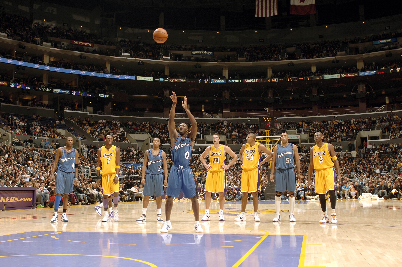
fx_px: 468
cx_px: 201
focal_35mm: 42
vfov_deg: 31.8
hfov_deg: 46.4
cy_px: 134
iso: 200
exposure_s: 1/250
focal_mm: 28
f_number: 5
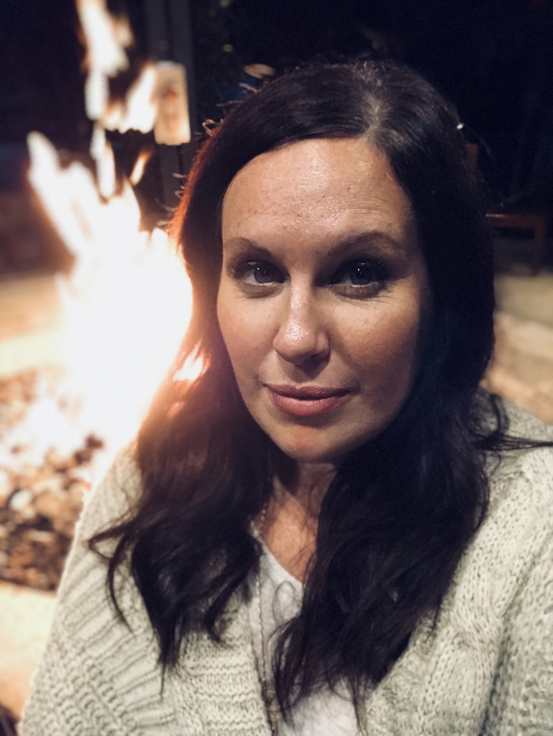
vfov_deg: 56.8
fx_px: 681
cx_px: 276
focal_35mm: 32
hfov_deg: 44.2
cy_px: 368
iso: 400
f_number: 2.2
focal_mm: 2.87
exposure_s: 1/15
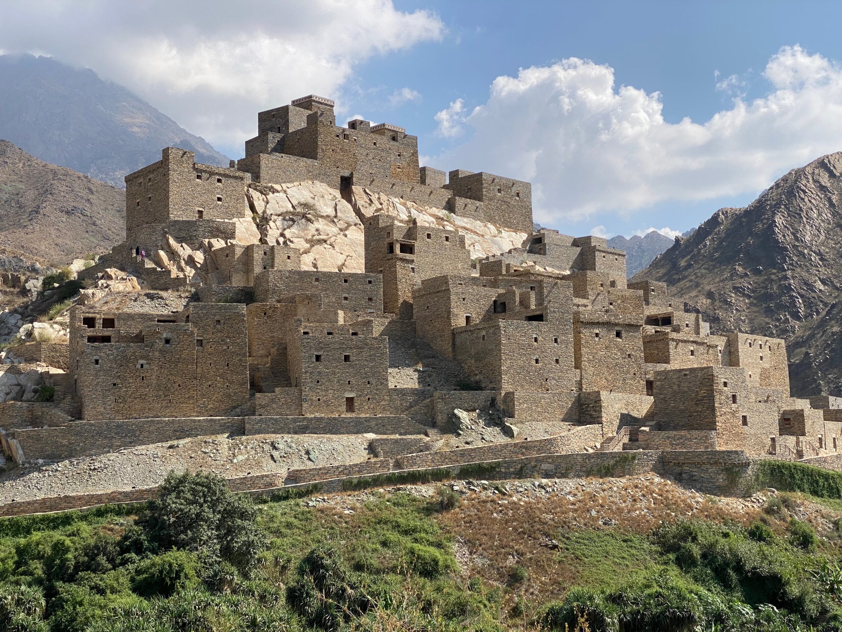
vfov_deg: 28.0
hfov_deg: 36.8
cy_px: 316
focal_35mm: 52
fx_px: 1265
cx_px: 421
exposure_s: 1/2660
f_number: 2
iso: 20
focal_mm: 6
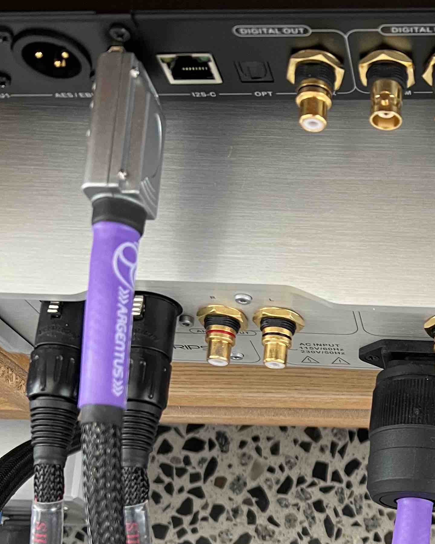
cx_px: 458
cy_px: 475
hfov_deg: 25.1
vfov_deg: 31.7
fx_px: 917
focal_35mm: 57
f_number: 1.5
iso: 200
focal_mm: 5.7
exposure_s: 1/60
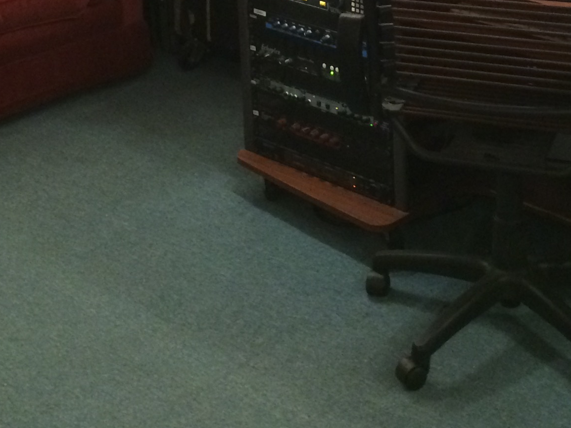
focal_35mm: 82
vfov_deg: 16.9
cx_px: 359
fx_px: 1353
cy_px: -129
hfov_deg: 23.8
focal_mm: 4.15
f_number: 2.2
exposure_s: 1/24
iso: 320
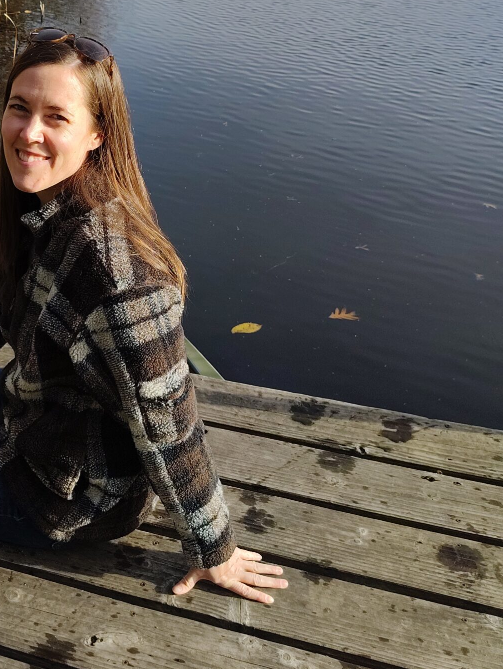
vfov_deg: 40.5
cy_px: 202
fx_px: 890
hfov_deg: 29.9
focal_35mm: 46
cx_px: 29
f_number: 1.8
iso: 100
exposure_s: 1/536
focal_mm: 5.56
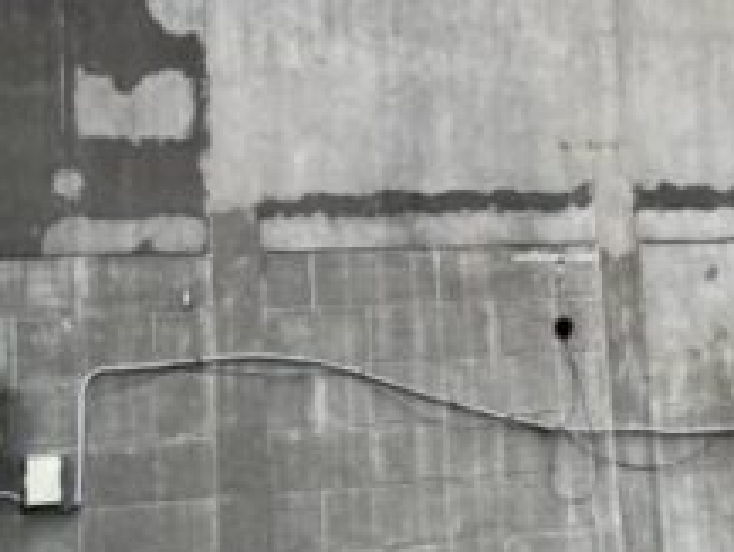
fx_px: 1528
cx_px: 578
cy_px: 220
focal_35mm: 72
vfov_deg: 20.4
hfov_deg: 26.6
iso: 50
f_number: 1.5
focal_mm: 5.7
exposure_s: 1/584
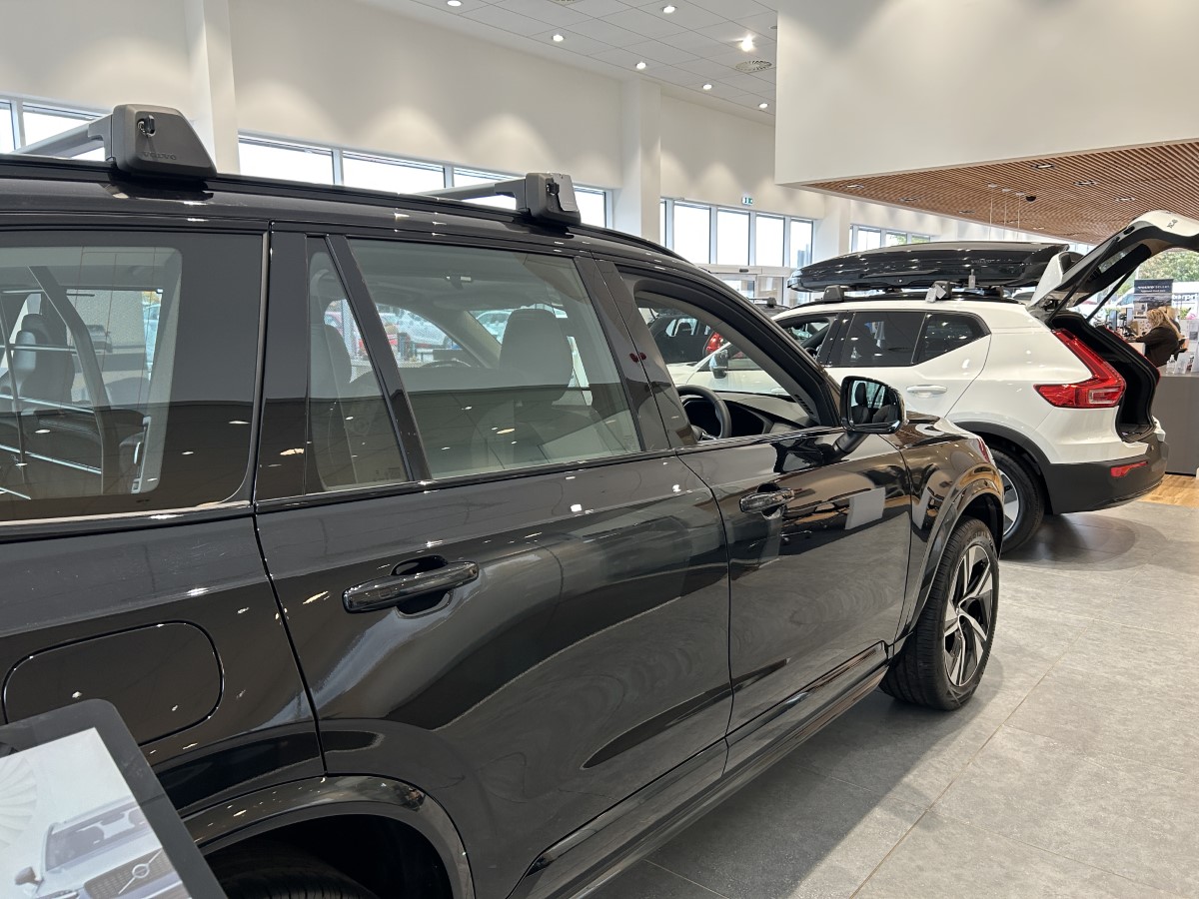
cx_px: 600
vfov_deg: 53.1
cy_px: 450
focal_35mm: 26
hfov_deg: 67.3
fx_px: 901
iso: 125
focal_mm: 5.7
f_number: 1.5
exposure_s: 1/100
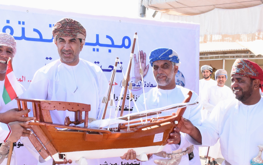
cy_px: 91
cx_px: 97
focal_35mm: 70
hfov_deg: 29.3
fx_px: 501
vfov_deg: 18.6
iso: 5000
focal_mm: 27
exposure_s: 1/1000
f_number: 16
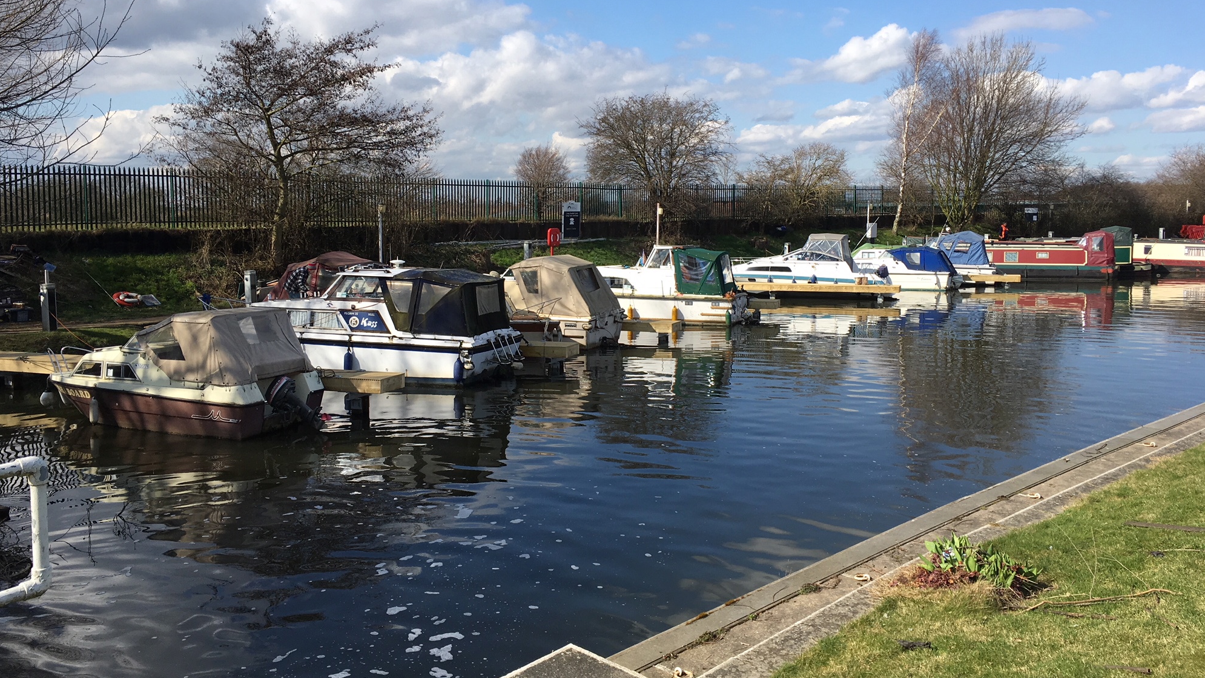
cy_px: 275
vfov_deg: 36.6
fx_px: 1023
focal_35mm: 32
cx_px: 597
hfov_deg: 61.0
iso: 25
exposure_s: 1/1282
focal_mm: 4.15
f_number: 2.2
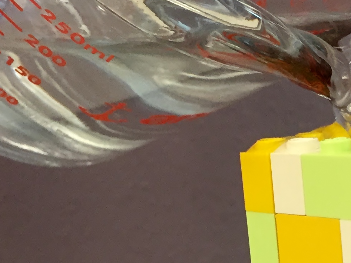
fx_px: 1014
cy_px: 367
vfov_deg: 14.1
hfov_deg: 19.3
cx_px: 307
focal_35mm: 100
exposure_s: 1/30
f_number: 2.2
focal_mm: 4.15
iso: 125
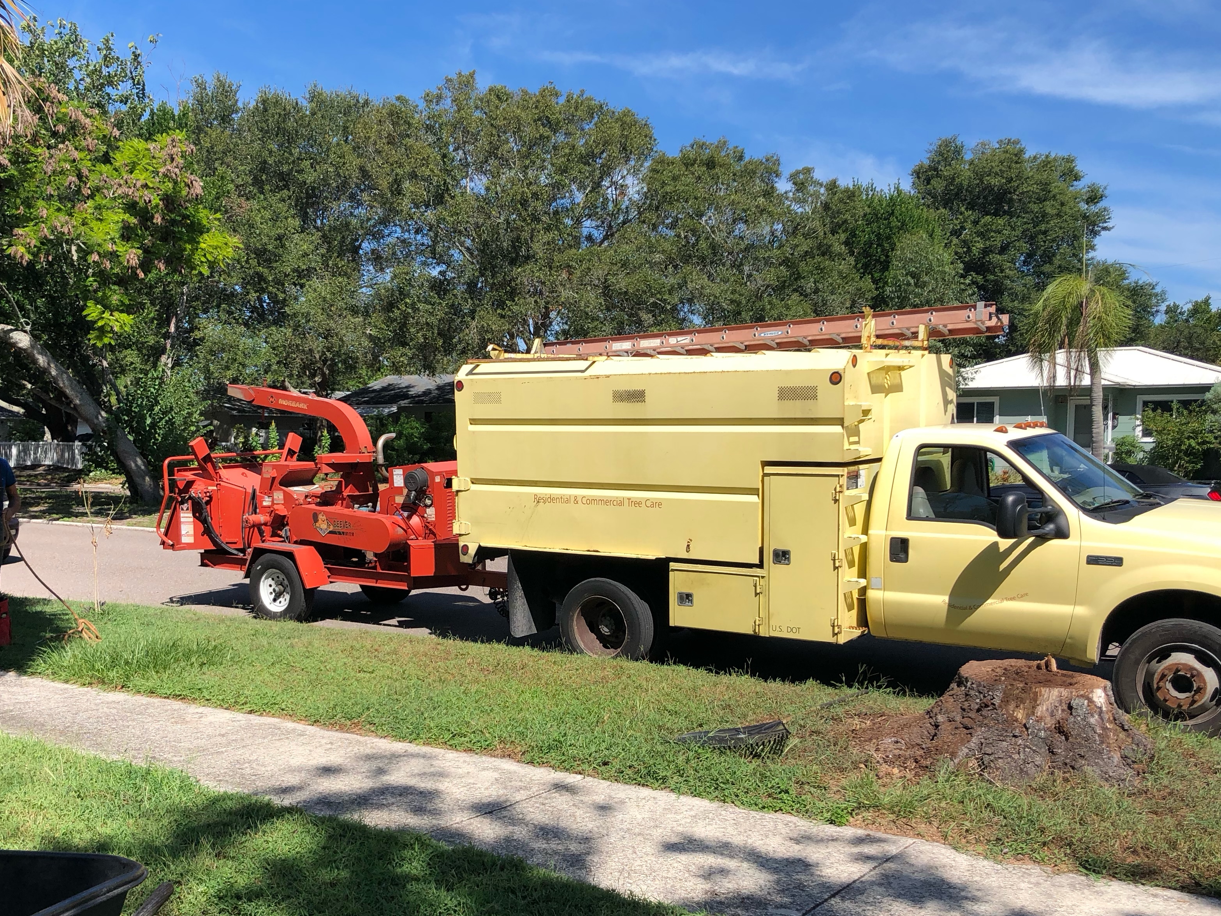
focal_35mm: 36
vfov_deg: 39.5
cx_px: 530
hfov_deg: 51.2
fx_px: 1270
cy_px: 558
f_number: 1.8
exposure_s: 1/1845
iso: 20
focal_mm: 3.99
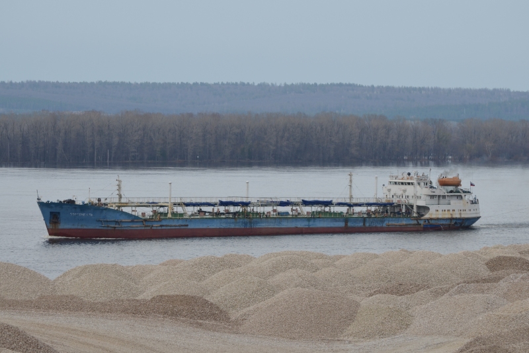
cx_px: 264
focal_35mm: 180
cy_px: 176
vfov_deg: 7.6
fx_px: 2646
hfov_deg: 11.4
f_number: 8
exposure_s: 1/250
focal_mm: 120
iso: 200
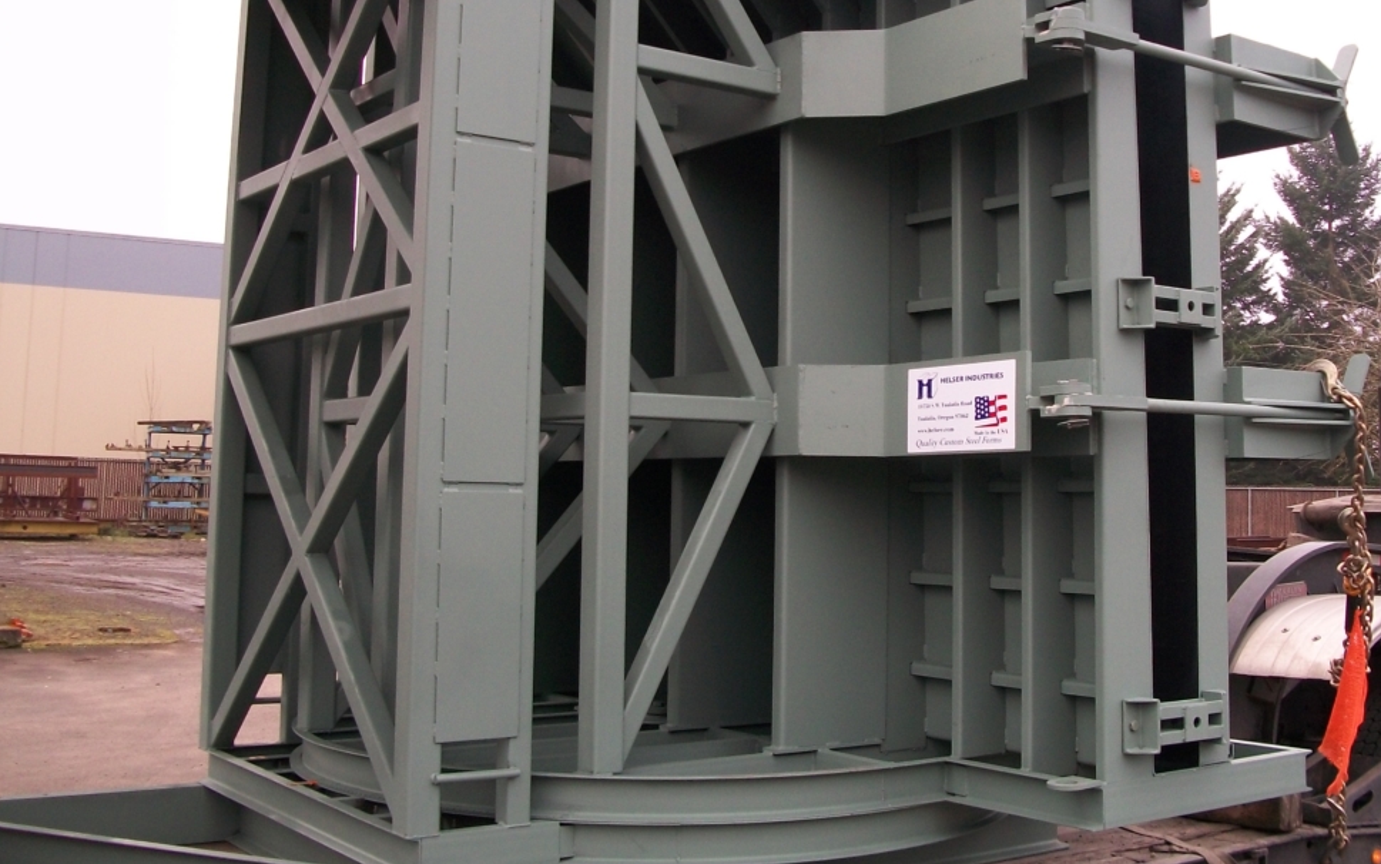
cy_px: 277
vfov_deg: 30.3
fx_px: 1581
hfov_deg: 47.1
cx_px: 752
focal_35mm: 42
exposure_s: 1/125
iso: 80
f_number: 2.9
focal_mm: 5.7
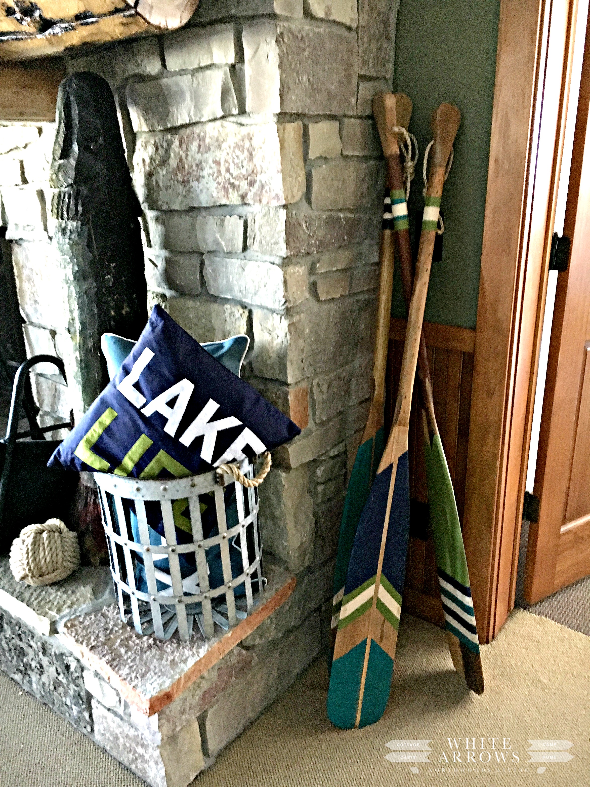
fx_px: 659
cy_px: 394
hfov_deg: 48.2
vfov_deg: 61.7
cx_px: 295
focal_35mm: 29
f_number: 2.2
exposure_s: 1/15
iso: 400
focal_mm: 4.15
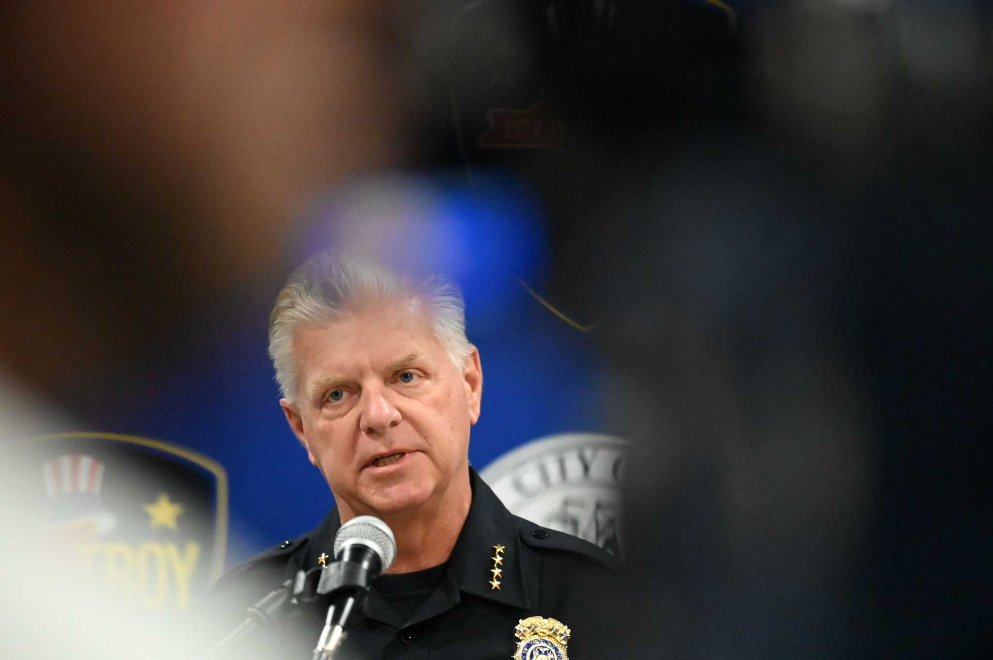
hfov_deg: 10.3
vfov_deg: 6.9
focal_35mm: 200
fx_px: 5512
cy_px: 330
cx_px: 496
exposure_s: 1/4000
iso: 25600
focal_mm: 200
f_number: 2.8
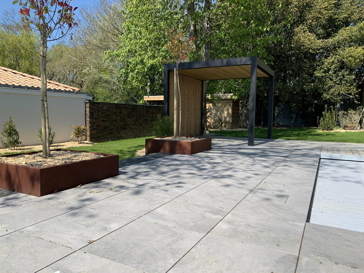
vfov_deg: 53.1
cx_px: 182
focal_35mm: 26
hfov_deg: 67.3
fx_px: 273
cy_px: 136
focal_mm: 4.25
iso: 25
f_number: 1.8
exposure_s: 1/1513
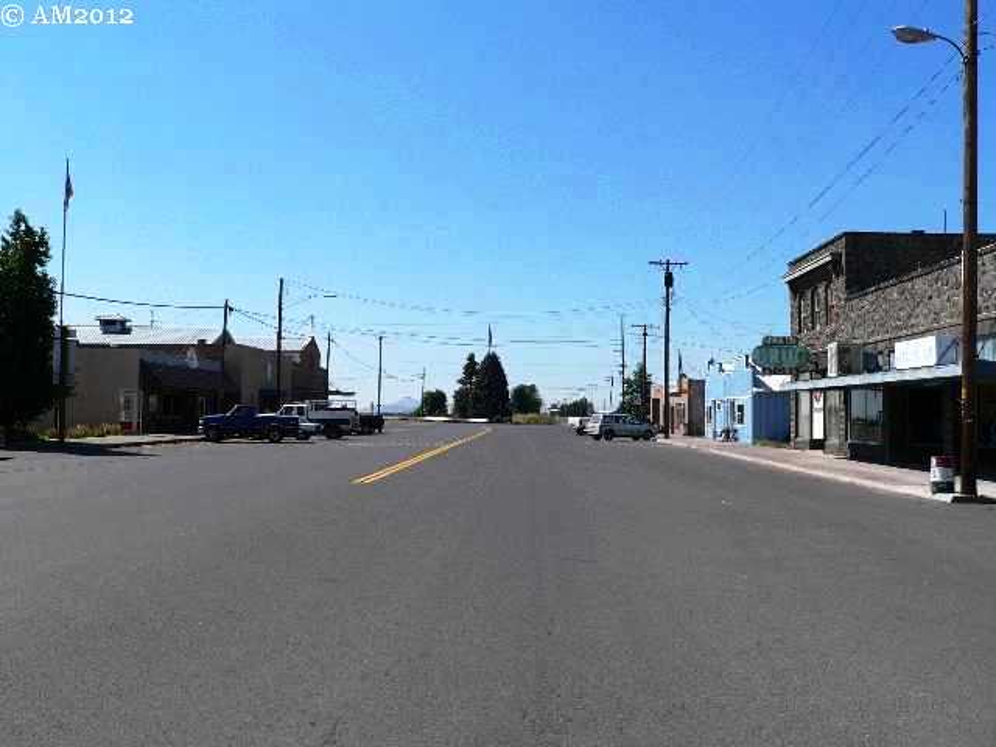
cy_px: 374
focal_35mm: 36
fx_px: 1036
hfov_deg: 51.4
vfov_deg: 39.7
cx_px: 498
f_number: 5.2
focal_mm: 6
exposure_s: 1/400
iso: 80
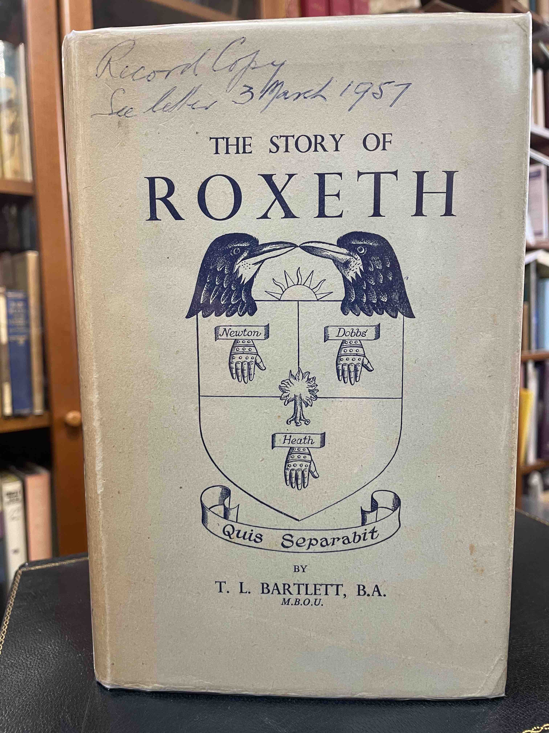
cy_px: 366
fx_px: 550
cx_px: 274
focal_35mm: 26
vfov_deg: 67.3
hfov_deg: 53.1
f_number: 1.6
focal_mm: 4.2
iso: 100
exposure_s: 1/50
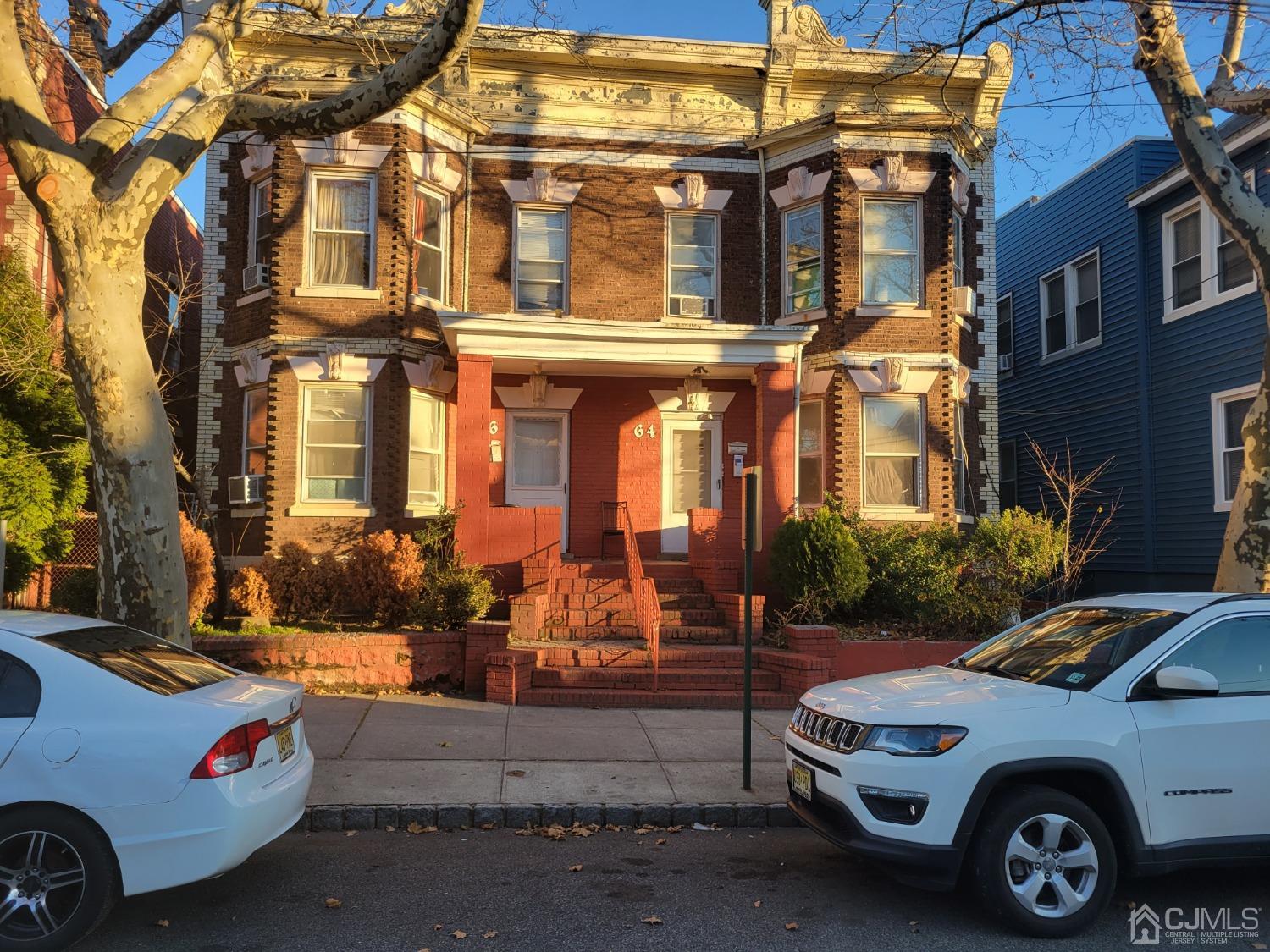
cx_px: 635
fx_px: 954
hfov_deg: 67.3
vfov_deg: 53.1
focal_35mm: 26
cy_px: 476
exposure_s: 1/490
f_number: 1.8
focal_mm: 5.4
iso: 40
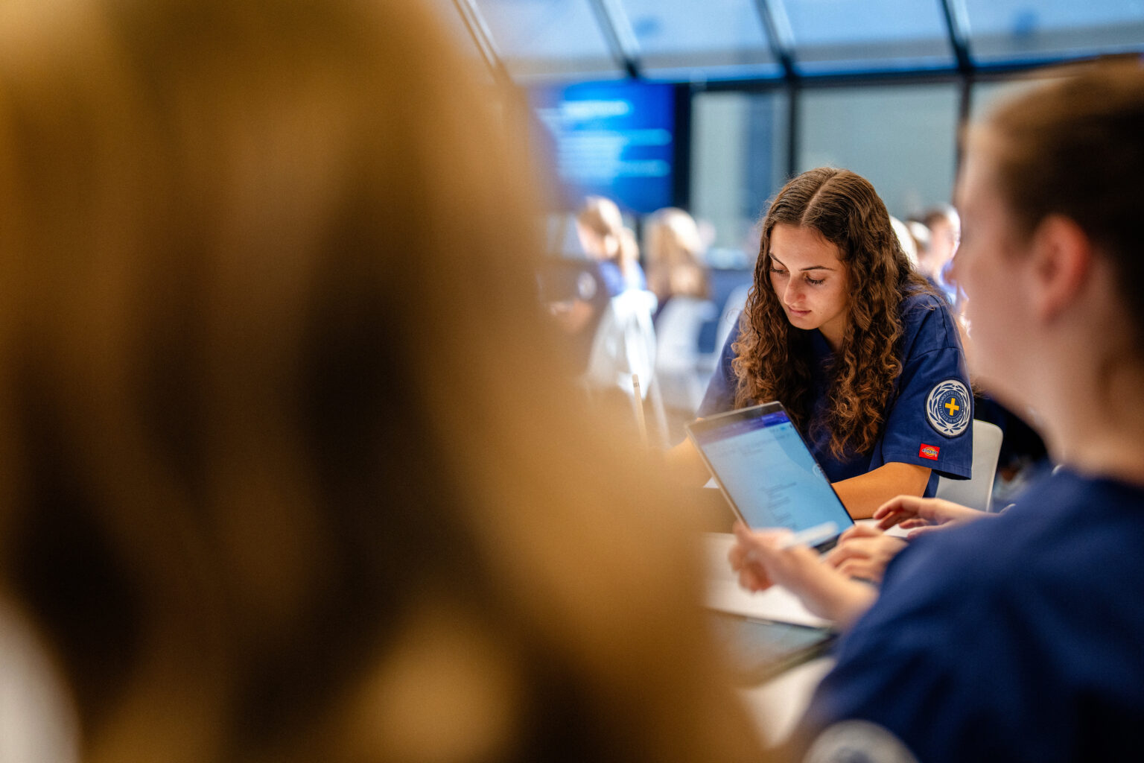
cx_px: 572
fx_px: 1589
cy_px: 382
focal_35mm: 50
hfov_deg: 39.6
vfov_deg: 27.0
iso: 800
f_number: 1.2
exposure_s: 1/250
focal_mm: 50
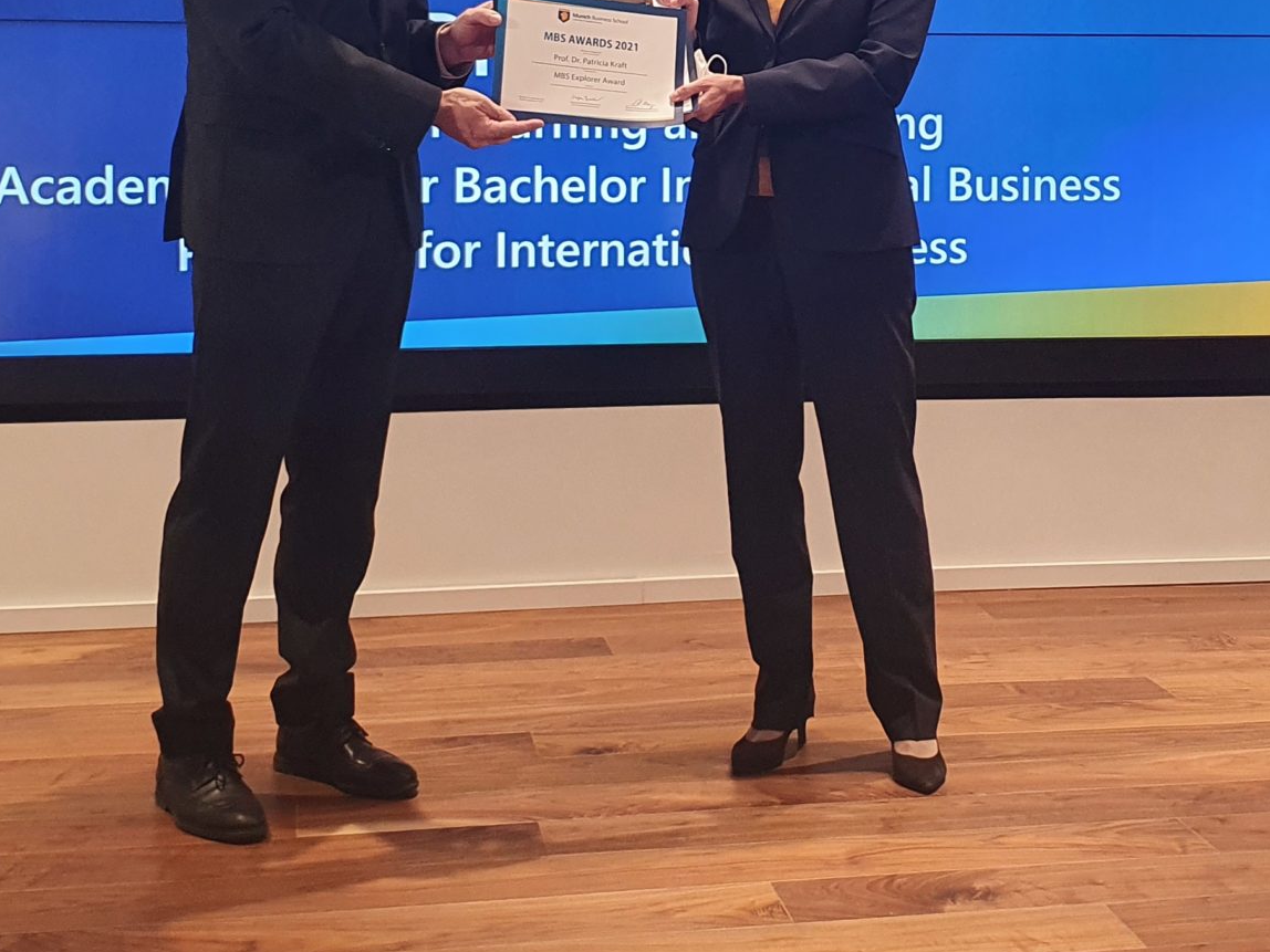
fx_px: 2128
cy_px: 180
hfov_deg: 33.2
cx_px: 742
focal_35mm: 58
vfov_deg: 24.8
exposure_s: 1/120
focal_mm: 4.32
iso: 200
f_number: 2.4
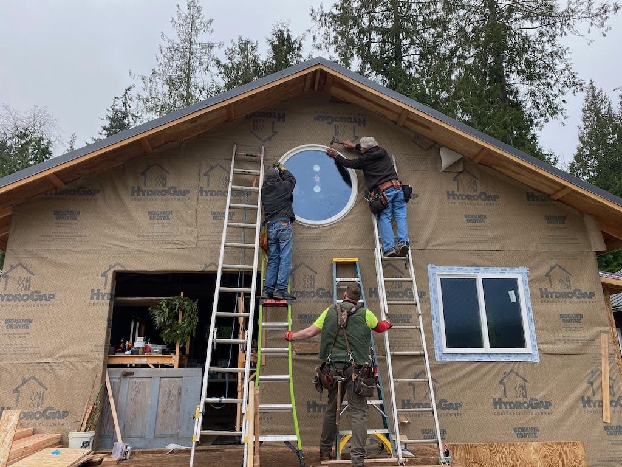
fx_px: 467
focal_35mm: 26
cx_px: 311
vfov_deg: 53.1
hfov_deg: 67.3
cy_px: 234
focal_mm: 4.25
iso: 32
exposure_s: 1/272
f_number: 1.8
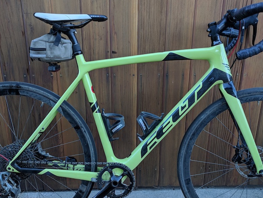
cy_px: 113
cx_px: 138
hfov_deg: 53.9
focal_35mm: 34
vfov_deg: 41.7
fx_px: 258
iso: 119
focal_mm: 4.67
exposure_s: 1/125
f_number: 2
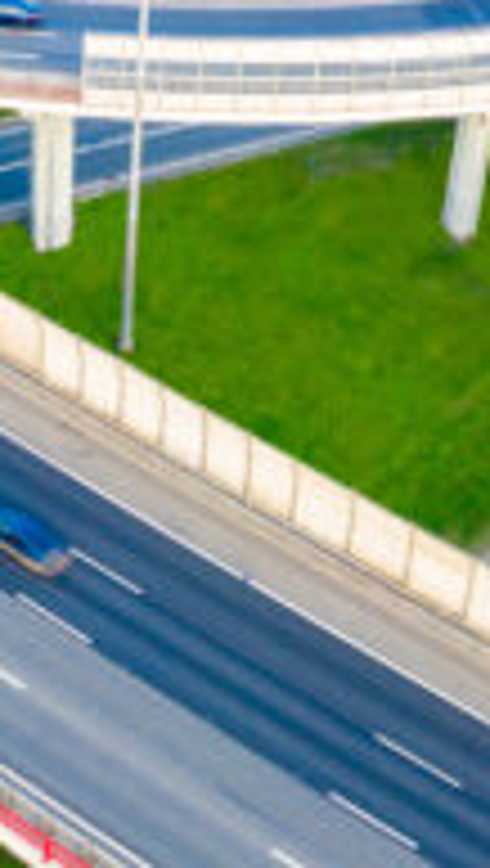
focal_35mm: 91
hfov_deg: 13.2
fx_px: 2096
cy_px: 364
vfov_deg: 23.4
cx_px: 9
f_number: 5
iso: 100
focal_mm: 10.3
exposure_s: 1/25
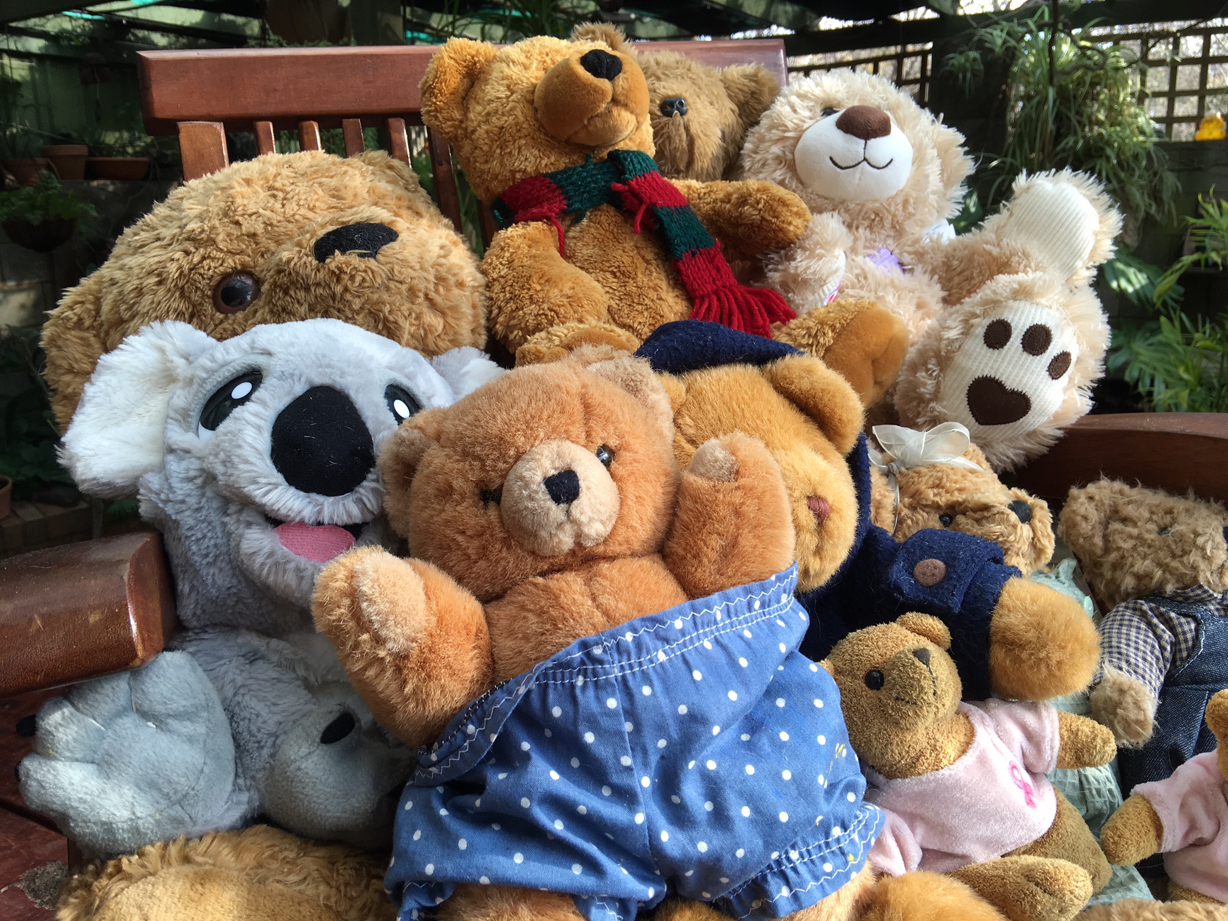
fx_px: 1029
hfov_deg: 61.7
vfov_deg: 48.2
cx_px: 614
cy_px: 460
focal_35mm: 29
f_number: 2.2
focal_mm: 4.15
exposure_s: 1/115
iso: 25
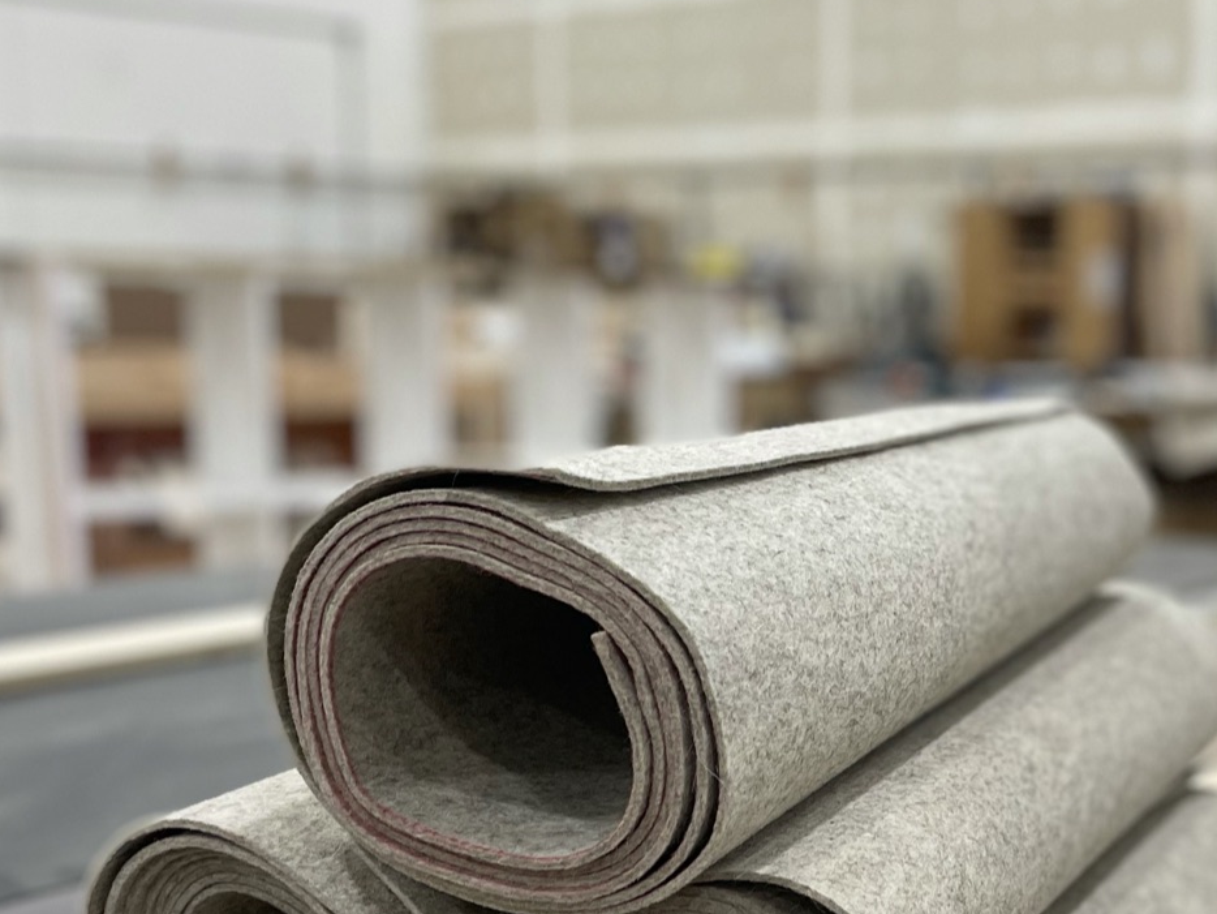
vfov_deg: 25.2
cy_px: 734
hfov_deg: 33.2
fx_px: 2004
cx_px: 895
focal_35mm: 57
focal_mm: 4.2
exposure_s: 1/85
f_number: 1.6
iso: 125
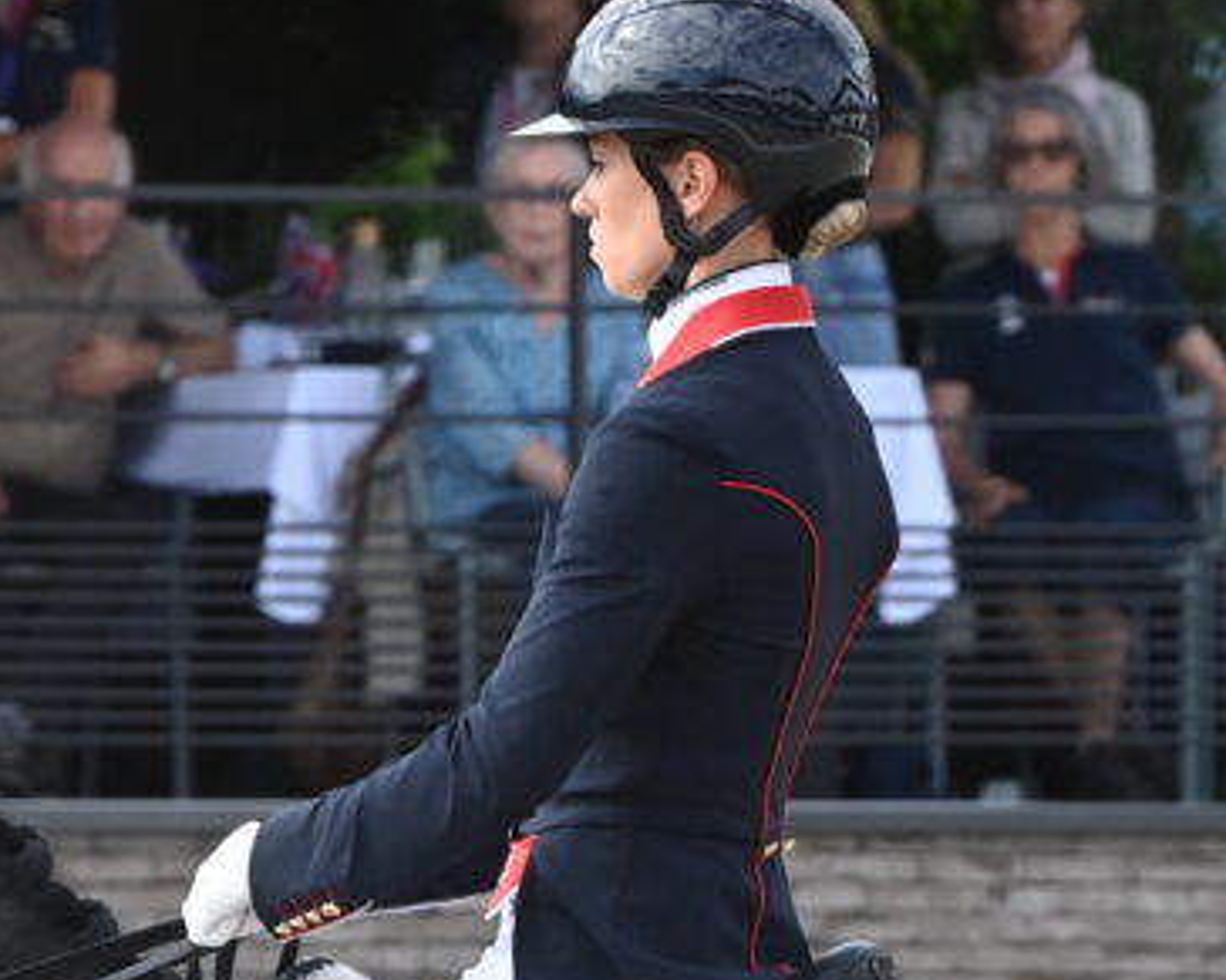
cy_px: 1421
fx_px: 26517
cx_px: 559
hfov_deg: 2.6
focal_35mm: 731
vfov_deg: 2.1
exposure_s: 1/800
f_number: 8
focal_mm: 175
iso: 800
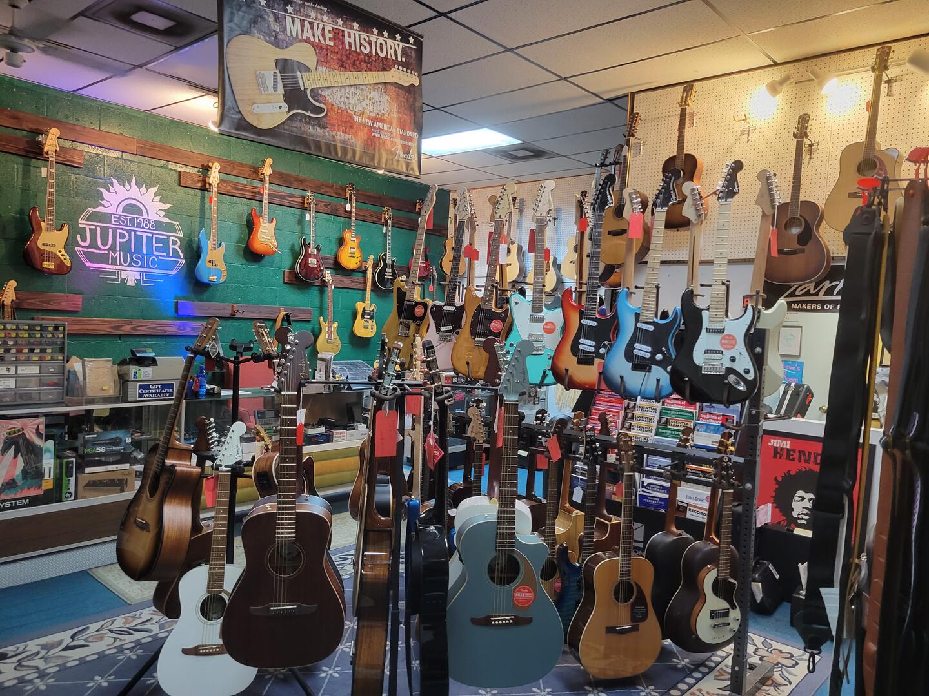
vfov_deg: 53.1
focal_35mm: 26
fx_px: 698
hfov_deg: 67.3
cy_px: 348
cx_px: 464
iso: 250
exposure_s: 1/40
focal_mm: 5.4
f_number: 1.8
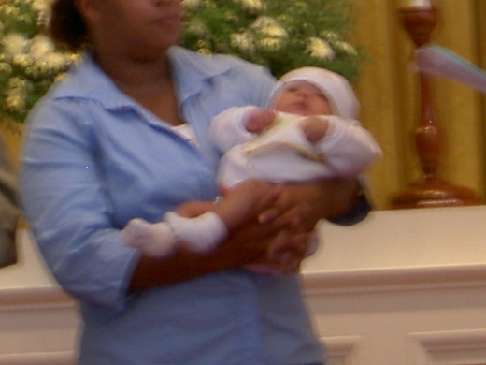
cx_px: -50
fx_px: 5672
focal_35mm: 404
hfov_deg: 4.9
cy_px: -212
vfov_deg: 3.7
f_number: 4.1
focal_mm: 17.4
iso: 50
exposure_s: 1/8
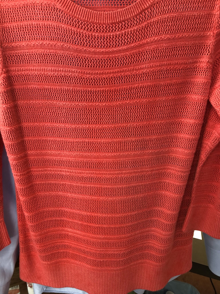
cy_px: 147
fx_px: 237
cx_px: 110
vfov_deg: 63.4
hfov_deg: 49.7
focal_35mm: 28
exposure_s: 1/17
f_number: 1.8
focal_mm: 3.99
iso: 40
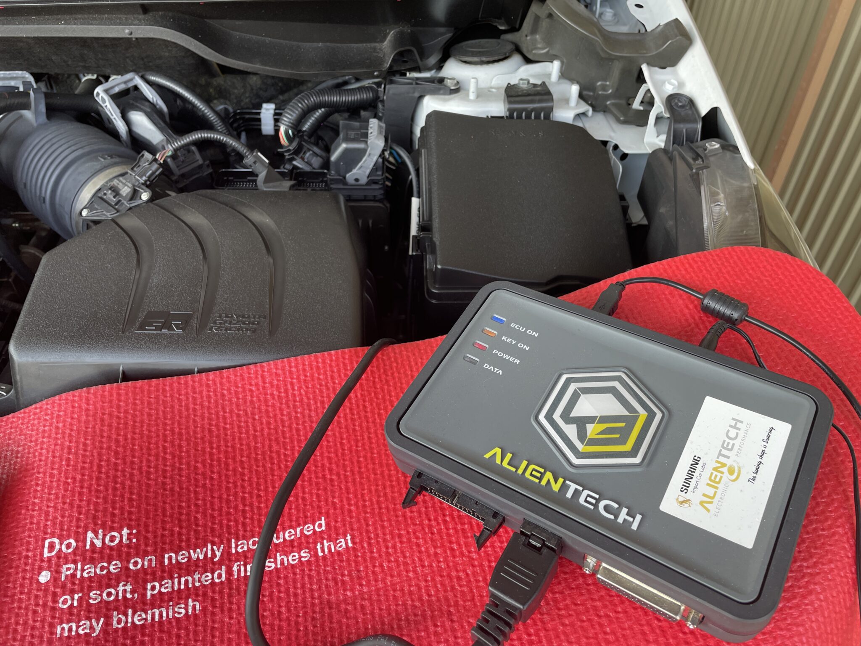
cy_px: 323
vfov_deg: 53.1
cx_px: 430
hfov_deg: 67.3
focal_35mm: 26
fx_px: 647
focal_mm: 4.2
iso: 64
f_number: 1.6
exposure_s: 1/121
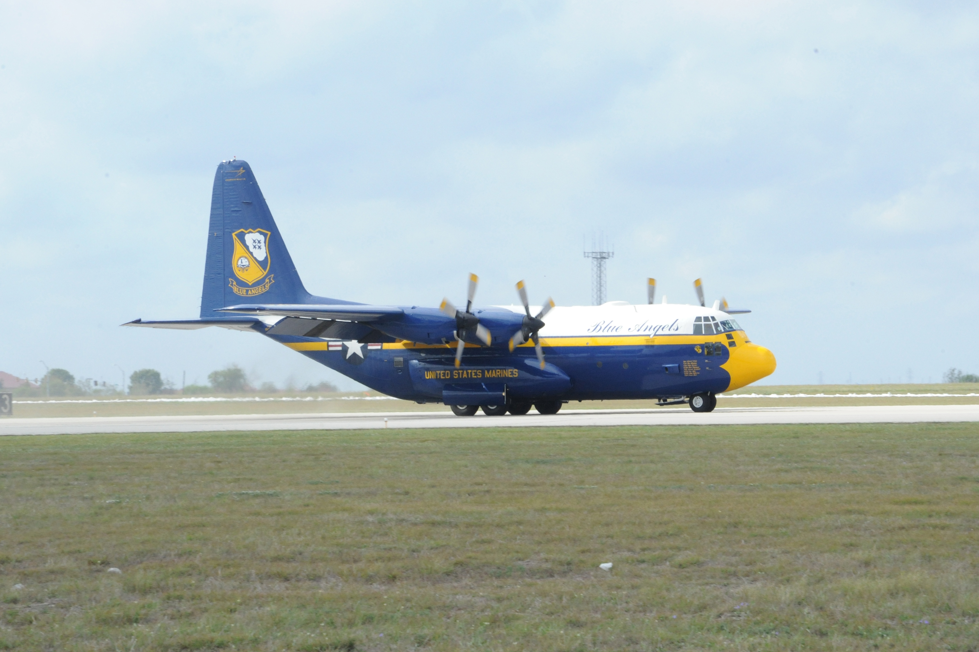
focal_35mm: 162
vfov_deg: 8.5
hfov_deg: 12.7
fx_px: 4403
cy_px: 334
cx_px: 567
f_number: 25
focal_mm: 130
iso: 2000
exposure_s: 1/640
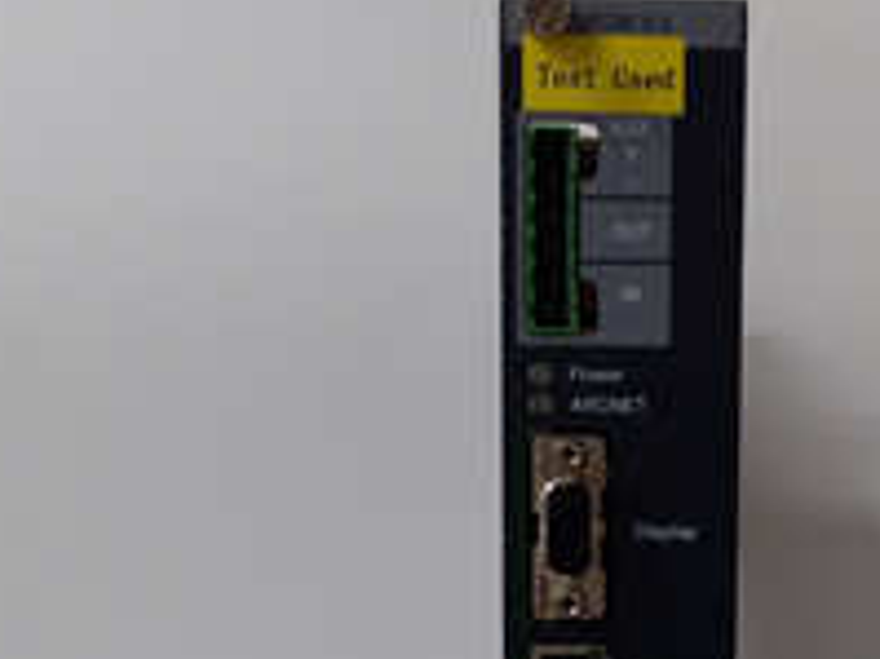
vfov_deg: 20.5
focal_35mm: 68
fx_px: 1728
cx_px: 650
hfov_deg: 28.2
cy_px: 741
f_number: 2
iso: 303
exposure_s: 1/33
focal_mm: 3.79
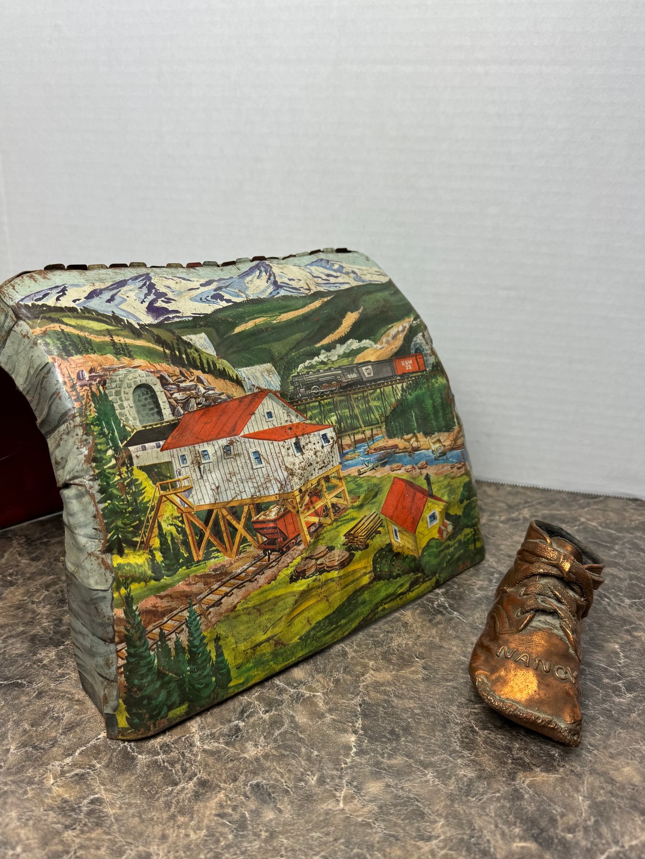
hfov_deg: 49.7
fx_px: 695
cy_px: 449
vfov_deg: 63.4
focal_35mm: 28
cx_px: 291
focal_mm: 6.76
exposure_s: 1/209
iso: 64
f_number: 1.78
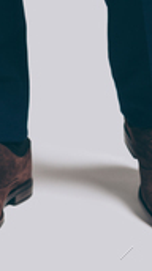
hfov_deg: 4.5
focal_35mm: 270
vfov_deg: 7.5
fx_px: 1946
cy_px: -391
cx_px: 40
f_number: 5.6
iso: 160
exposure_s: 1/160
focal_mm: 50
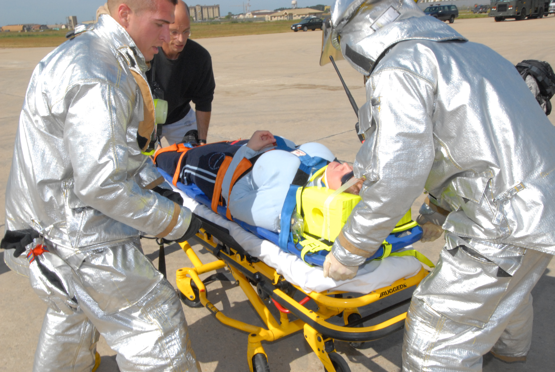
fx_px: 509
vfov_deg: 40.1
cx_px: 278
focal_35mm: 33
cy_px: 186
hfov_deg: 57.2
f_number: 22
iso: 640
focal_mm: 22
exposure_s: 1/250
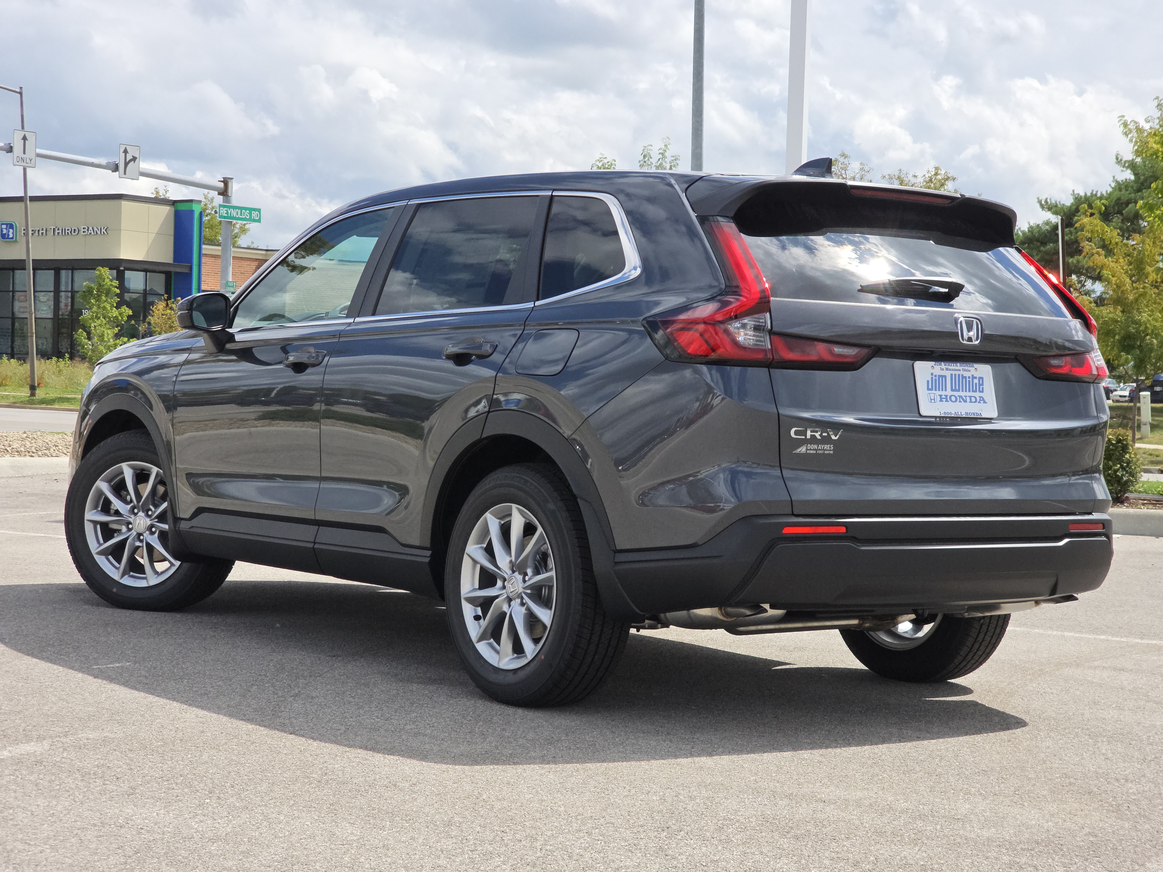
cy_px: 436
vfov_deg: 21.3
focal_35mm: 69
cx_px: 582
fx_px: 2318
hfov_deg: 28.2
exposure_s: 1/2222
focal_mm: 7.9
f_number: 2.4
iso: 50
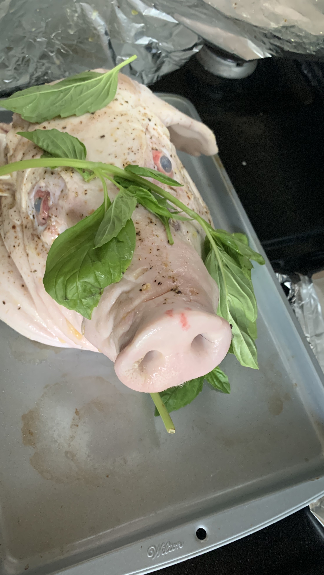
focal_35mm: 29
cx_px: 146
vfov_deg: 66.1
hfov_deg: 40.1
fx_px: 443
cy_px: 294
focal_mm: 4.25
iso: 400
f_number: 1.8
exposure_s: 1/46
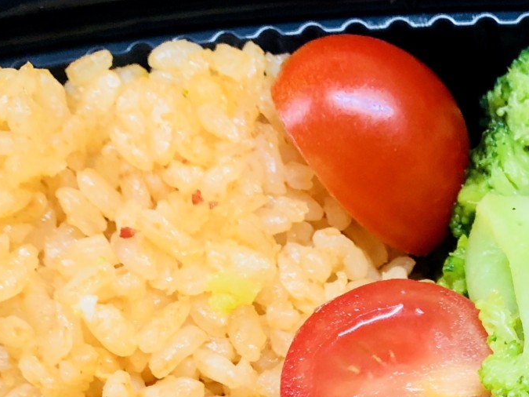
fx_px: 1299
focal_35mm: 85
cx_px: 504
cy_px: 577
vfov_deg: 16.1
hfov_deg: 22.3
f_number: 1.8
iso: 40
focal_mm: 3.99
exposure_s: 1/30
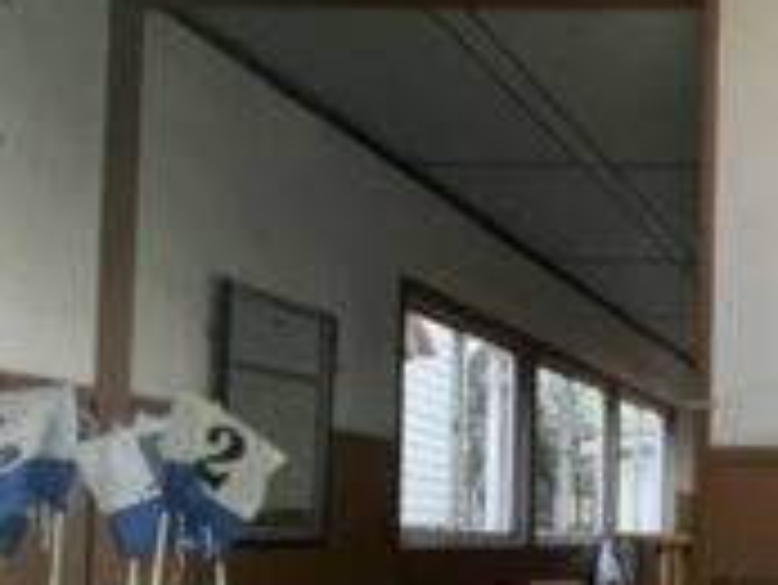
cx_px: 944
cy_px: 522
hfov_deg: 33.7
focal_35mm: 45
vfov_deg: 30.8
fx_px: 1012
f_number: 1.8
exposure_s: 1/69
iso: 250
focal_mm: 1.57
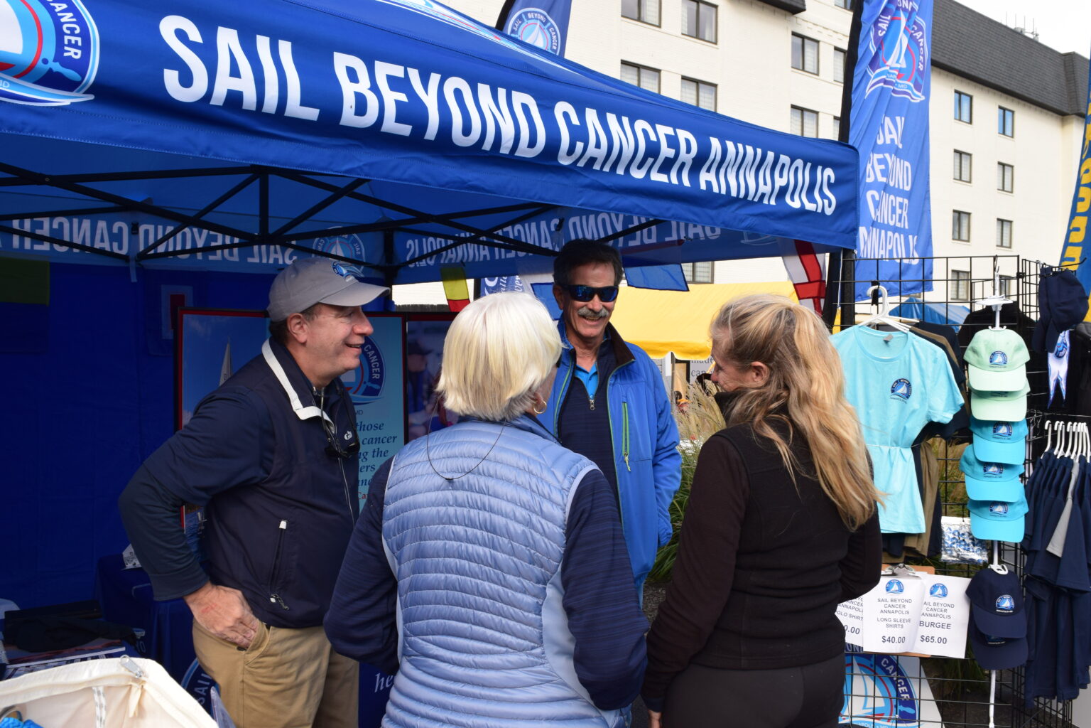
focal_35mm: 30
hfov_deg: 61.9
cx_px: 546
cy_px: 364
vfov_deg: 43.6
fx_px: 909
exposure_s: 1/200
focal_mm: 20
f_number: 10
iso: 400
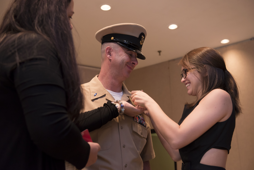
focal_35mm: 48
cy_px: 85
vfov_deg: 28.1
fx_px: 339
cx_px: 127
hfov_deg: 41.1
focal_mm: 48
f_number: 4
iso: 2500
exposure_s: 1/100
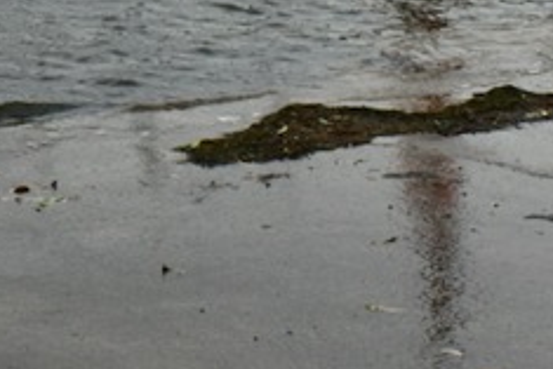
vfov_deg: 9.2
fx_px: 2259
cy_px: -113
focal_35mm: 147
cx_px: -87
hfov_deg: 13.6
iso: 250
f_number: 5.6
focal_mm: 18
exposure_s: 1/320
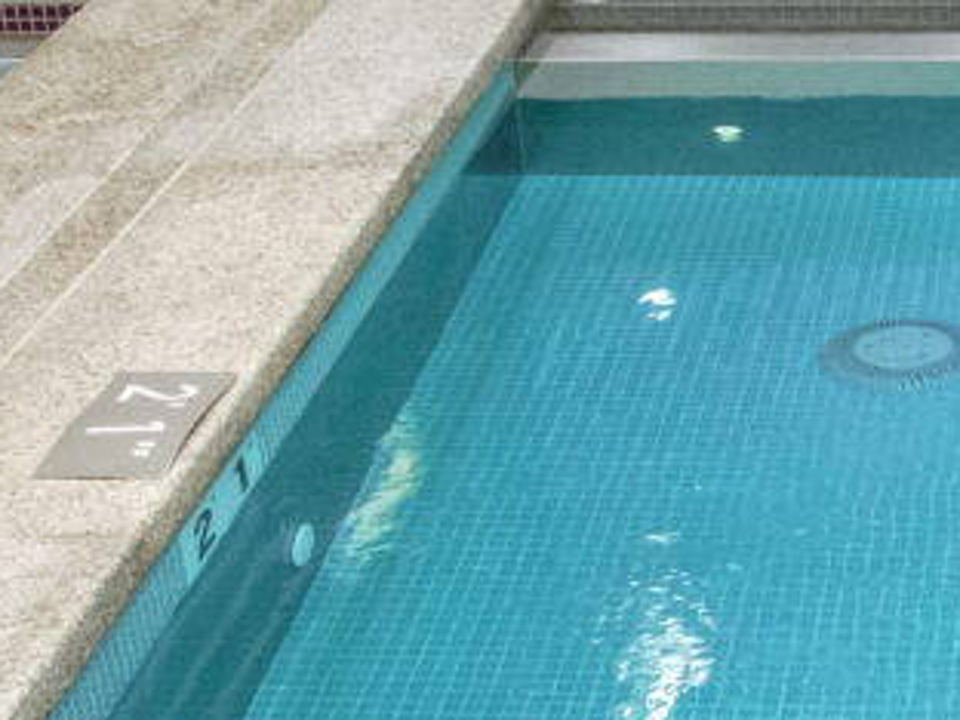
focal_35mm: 109
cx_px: 1268
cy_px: 591
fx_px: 3023
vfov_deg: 13.5
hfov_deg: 16.9
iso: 1600
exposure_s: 1/8
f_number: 10
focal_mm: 15
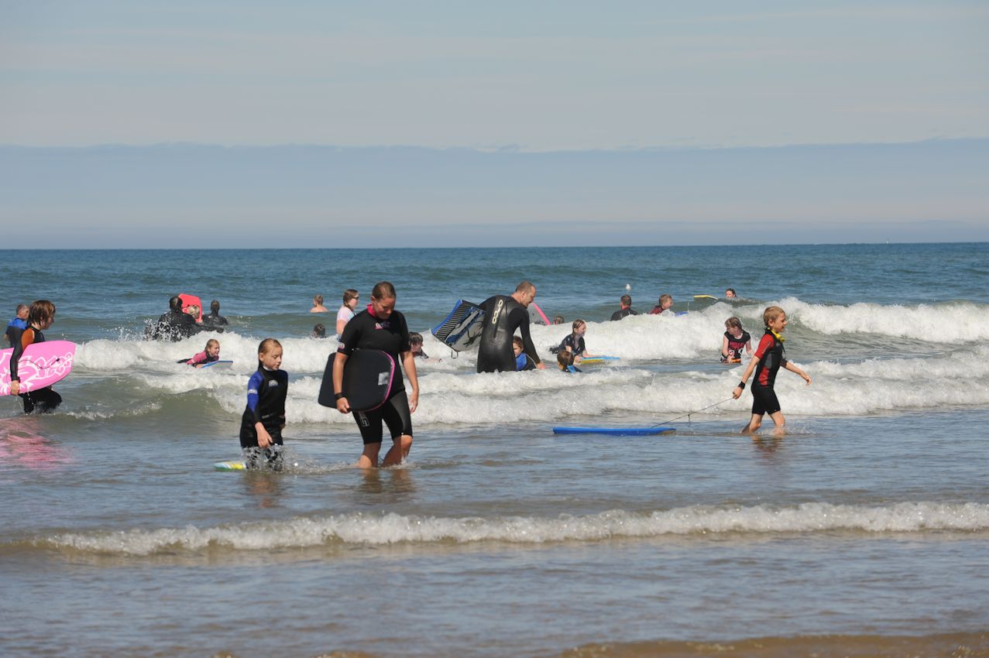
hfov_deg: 10.3
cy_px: 329
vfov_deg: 6.9
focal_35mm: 200
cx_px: 494
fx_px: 5491
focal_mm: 200
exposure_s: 1/640
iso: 200
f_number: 10
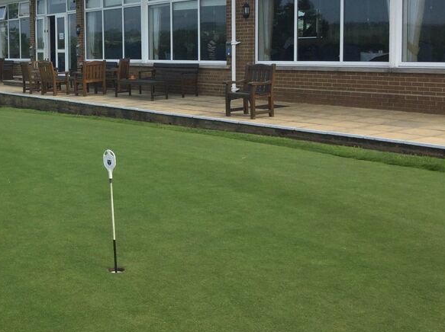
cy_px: 85
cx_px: 94
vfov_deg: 28.6
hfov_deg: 37.0
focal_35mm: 50
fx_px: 642
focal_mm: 3.3
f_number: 2.4
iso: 25
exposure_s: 1/1148
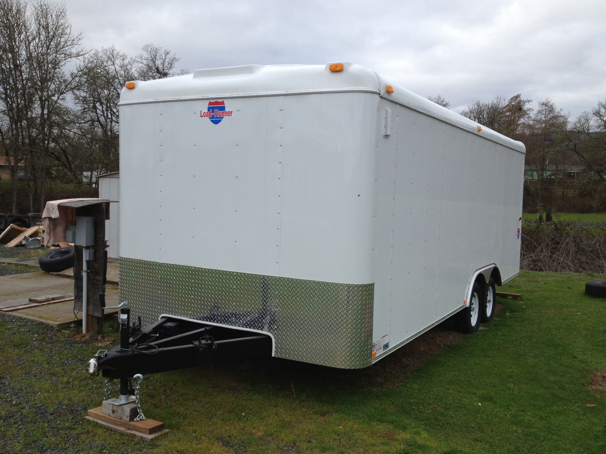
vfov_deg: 40.7
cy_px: 227
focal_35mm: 35
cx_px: 303
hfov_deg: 52.6
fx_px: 613
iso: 50
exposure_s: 1/297
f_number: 2.4
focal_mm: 4.28
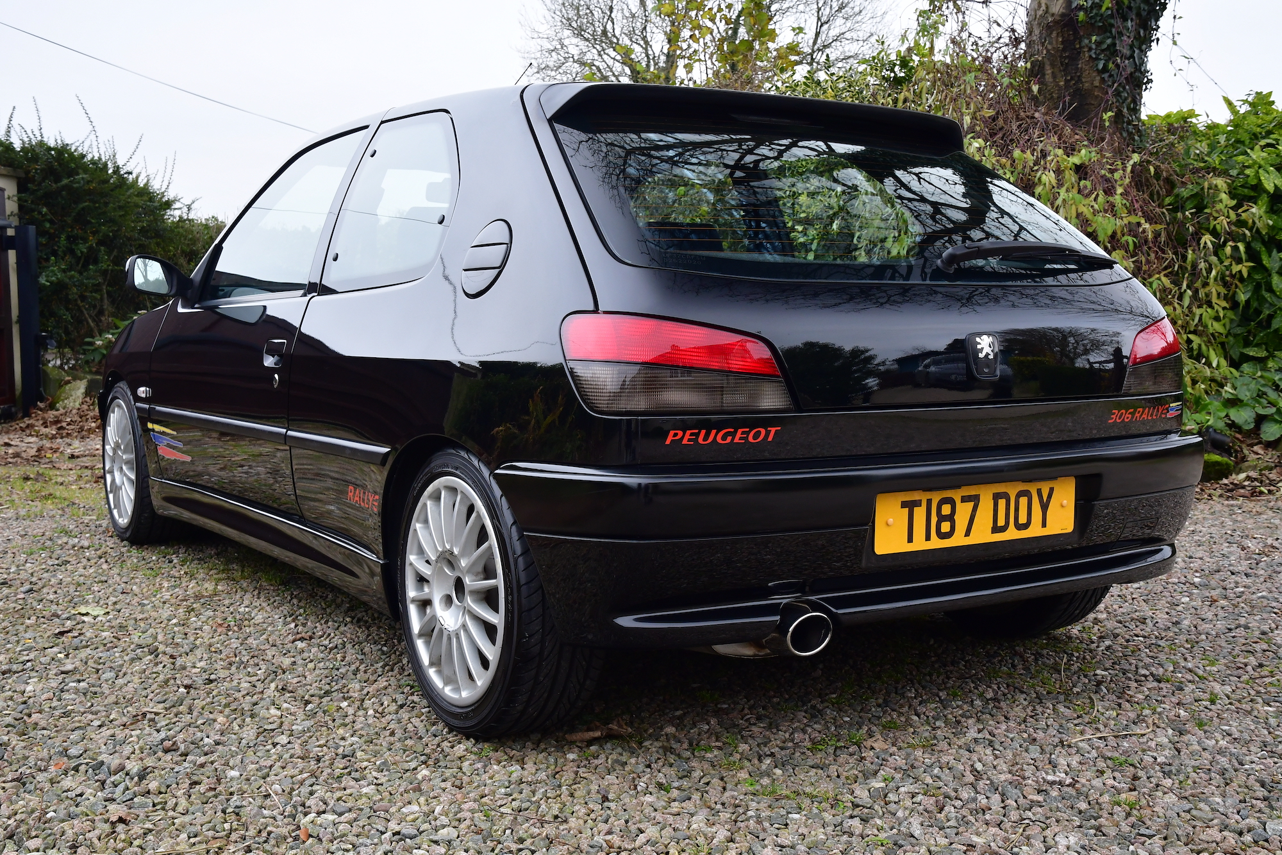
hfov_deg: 49.6
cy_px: 428
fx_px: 1389
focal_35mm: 39
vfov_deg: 34.2
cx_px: 641
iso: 800
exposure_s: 1/25
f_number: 8
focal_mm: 26
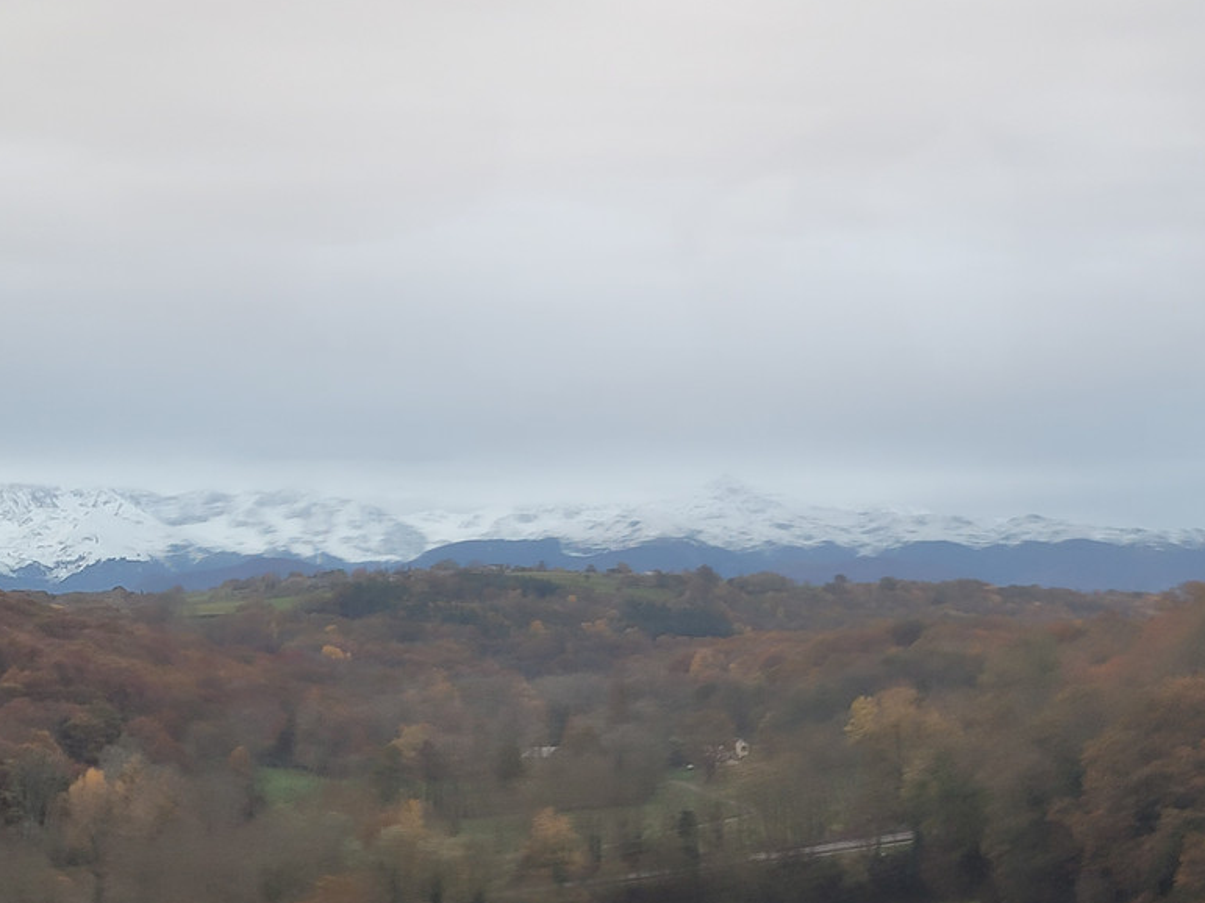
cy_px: 589
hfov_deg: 51.1
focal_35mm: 36
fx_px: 1253
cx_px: 715
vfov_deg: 39.3
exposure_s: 1/100
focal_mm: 5.4
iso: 80
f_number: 1.8
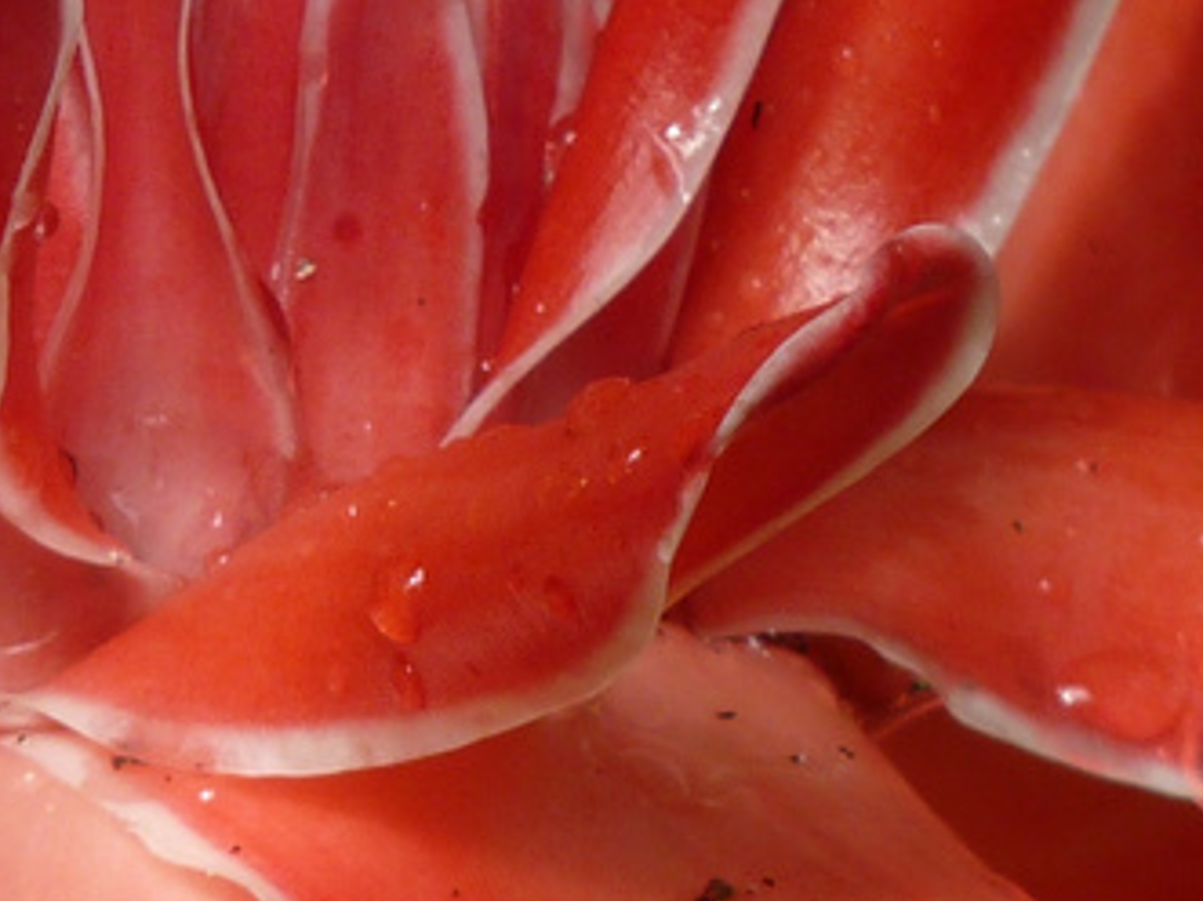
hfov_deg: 1.1
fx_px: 61803
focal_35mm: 1779
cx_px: 331
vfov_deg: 0.8
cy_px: 618
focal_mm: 72.6
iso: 100
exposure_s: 1/125
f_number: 4
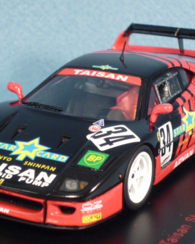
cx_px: 89
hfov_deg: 14.0
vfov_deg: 17.5
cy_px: 122
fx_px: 793
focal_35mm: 110
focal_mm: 8.3
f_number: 4.3
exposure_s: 1/50
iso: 250
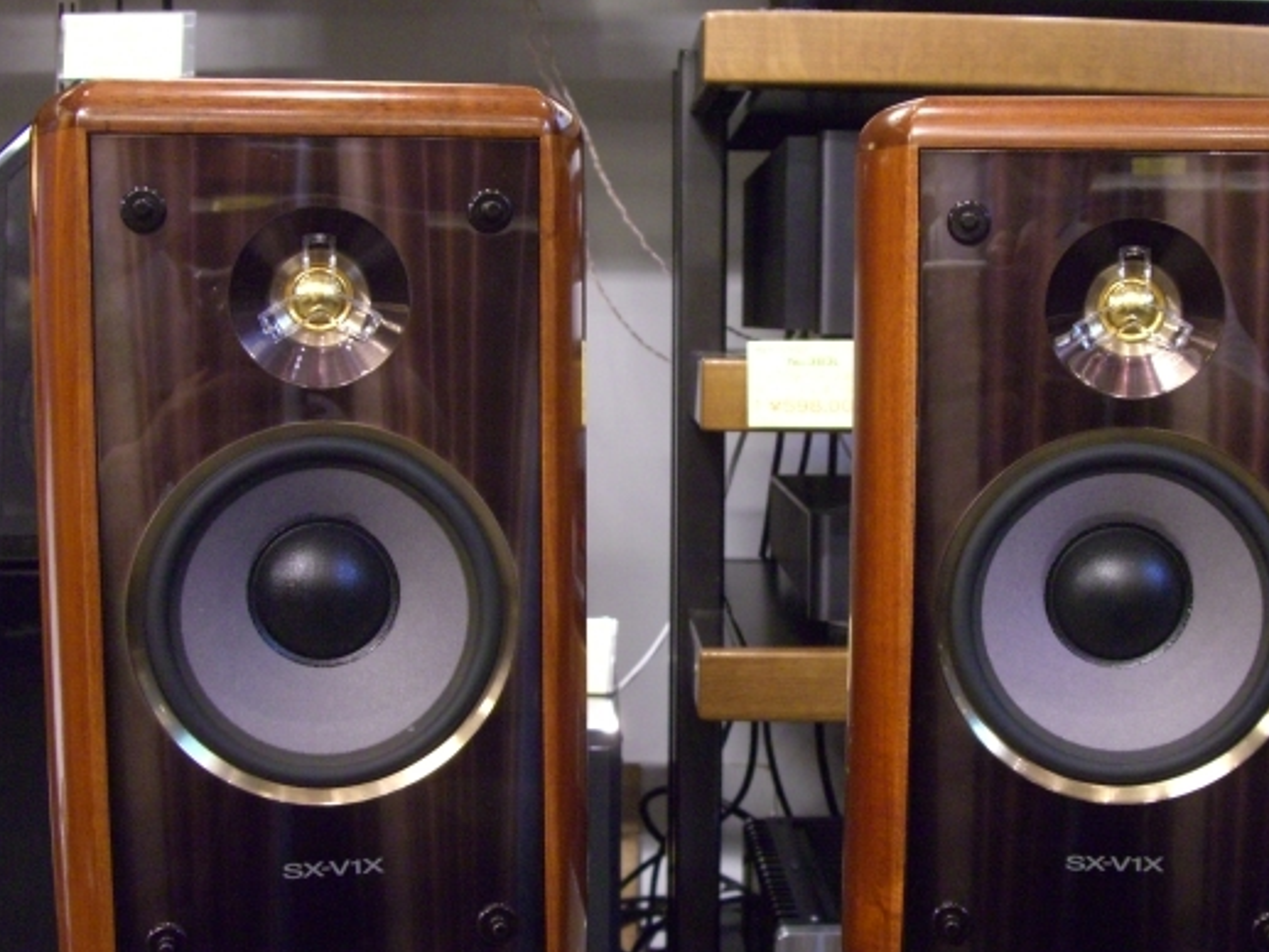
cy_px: 532
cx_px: 677
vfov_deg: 30.9
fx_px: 1723
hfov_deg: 40.4
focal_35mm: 47
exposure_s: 1/13
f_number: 2.8
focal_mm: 7.9
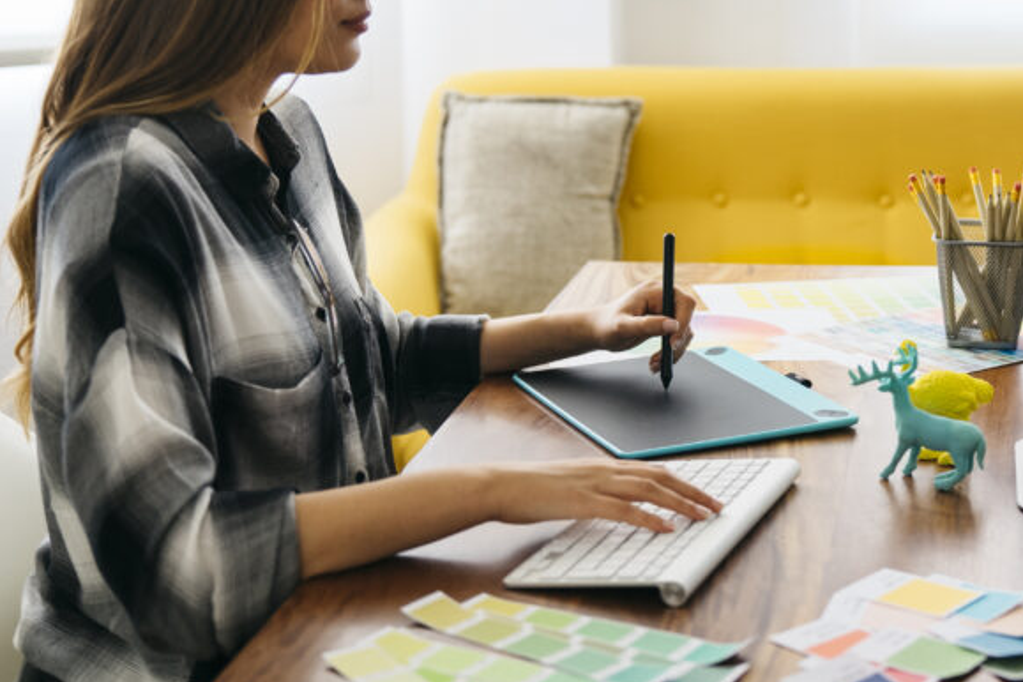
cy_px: 317
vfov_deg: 17.9
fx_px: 2159
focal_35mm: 76
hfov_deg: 26.5
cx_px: 705
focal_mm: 43
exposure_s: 1/40
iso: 400
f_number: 2.8
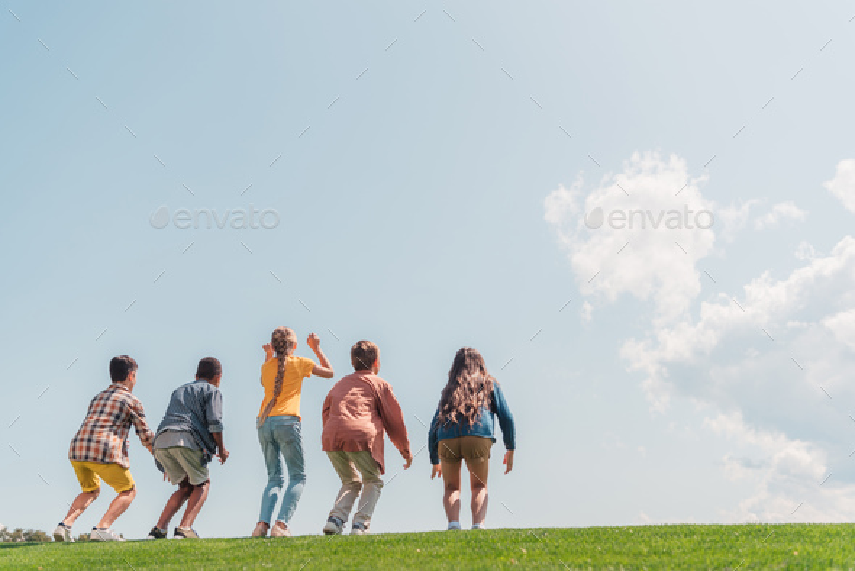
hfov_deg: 44.5
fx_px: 1045
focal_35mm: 44
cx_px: 428
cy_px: 286
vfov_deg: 30.5
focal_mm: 44
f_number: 4
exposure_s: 1/2000
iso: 100
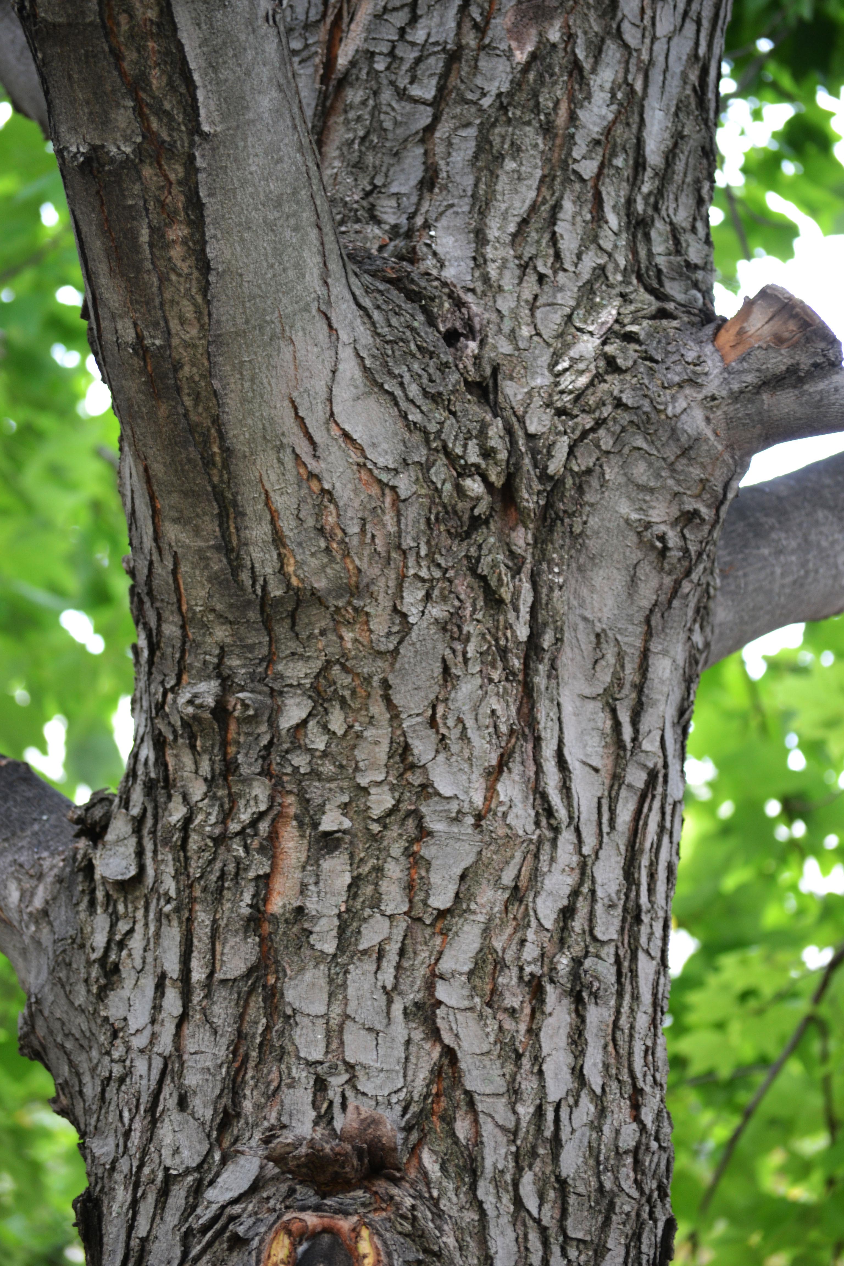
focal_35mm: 135
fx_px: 4747
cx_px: 422
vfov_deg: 15.2
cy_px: 633
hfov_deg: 10.2
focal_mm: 90
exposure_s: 1/100
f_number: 5
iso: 400
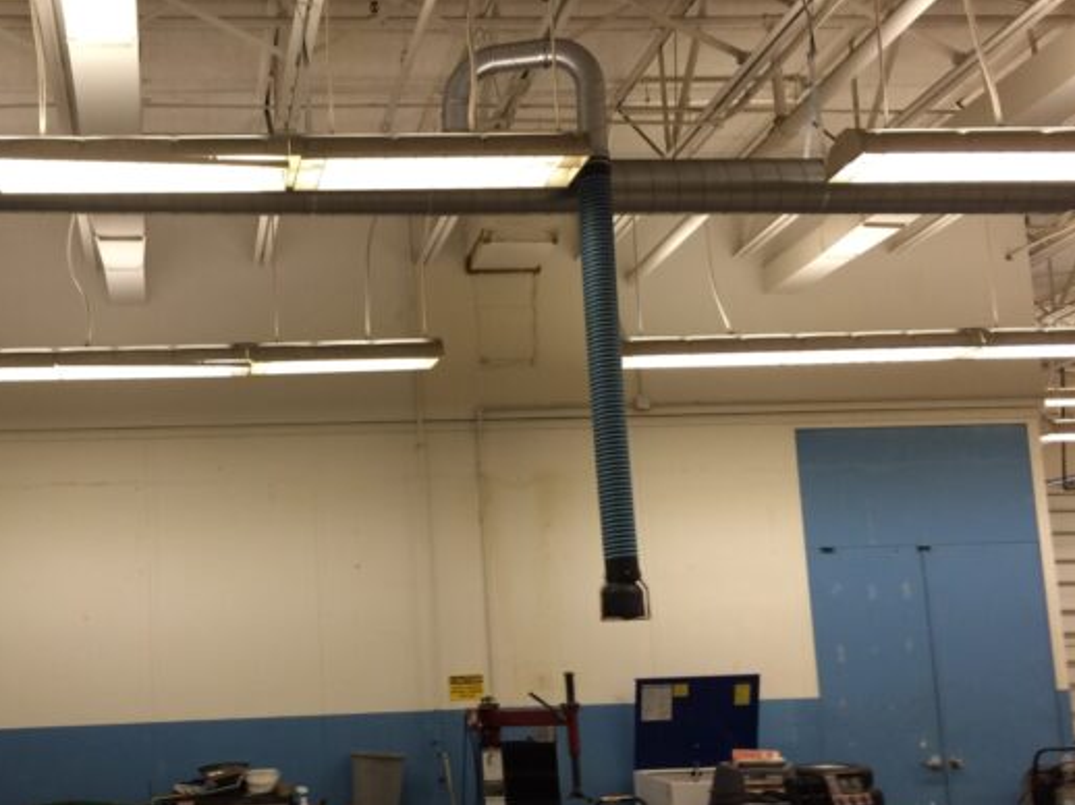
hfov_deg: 42.7
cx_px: 284
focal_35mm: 43
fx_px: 1335
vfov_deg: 33.3
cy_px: 527
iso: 50
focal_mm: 4.15
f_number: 2.2
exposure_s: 1/30
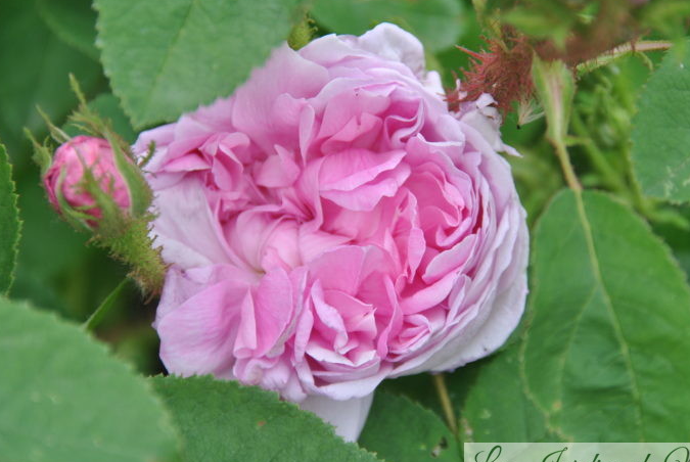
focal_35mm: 198
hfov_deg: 10.4
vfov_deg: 7.0
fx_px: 3800
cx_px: 385
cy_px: 231
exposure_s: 1/160
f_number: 5.6
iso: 200
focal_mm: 116
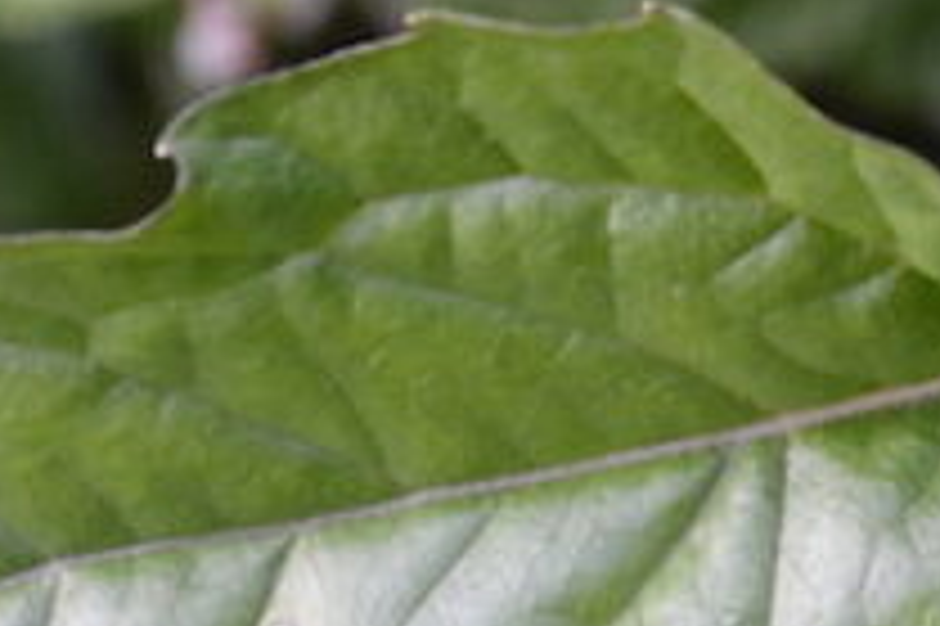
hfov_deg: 6.6
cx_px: 1808
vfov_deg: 4.5
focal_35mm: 303
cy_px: 383
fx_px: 7905
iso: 400
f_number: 6.3
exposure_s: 1/60
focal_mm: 38
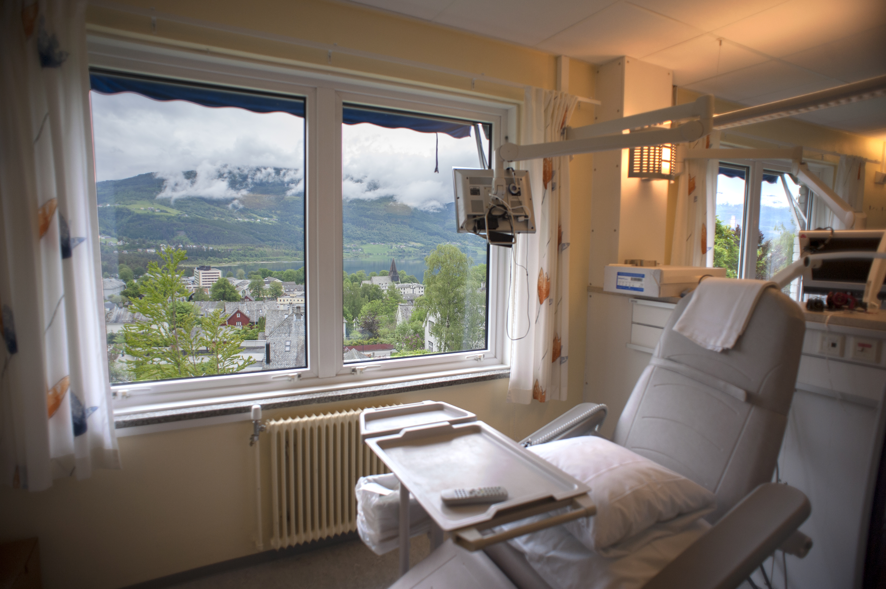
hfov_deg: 84.0
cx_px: 443
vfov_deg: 61.9
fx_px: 492
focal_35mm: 20
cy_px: 294
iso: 400
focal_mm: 20
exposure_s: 1/1000
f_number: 3.2
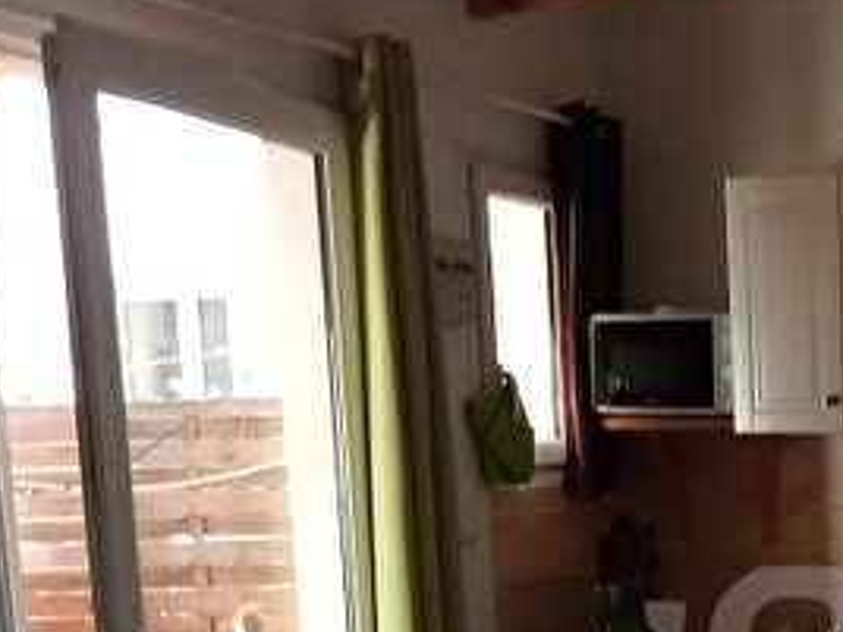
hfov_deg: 24.8
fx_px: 1778
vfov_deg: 19.4
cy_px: 687
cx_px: 931
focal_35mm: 73
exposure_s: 1/33.3
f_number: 2.2
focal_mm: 3.46
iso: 398
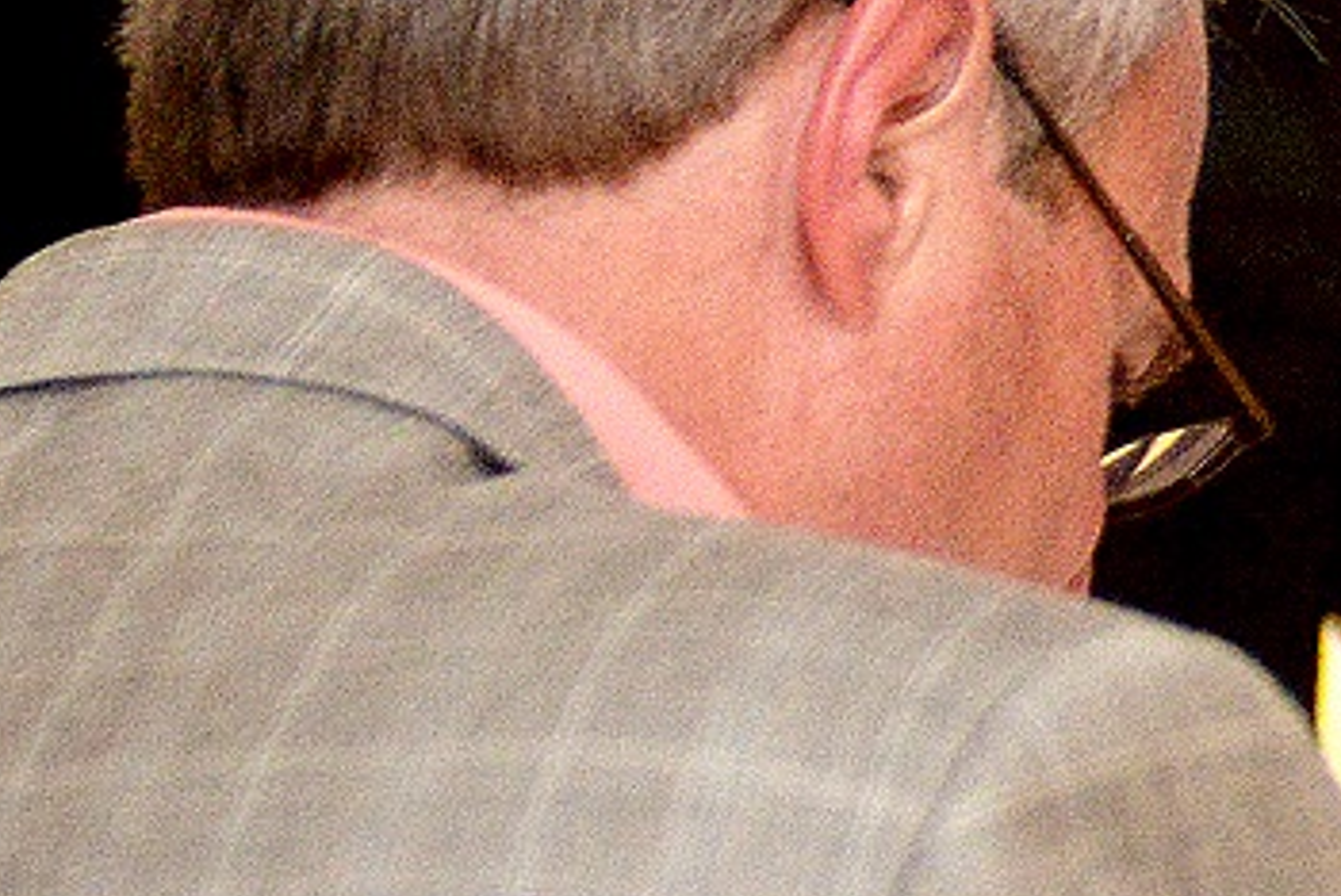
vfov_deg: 4.8
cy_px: 92
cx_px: 2563
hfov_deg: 6.9
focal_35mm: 289
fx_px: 10774
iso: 2500
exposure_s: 1/125
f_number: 2.8
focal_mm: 48
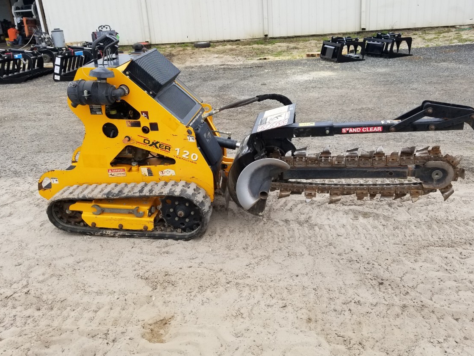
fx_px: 411
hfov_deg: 59.9
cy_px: 160
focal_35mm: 30
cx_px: 250
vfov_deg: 46.7
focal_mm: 4.25
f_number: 1.7
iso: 50
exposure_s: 1/1024
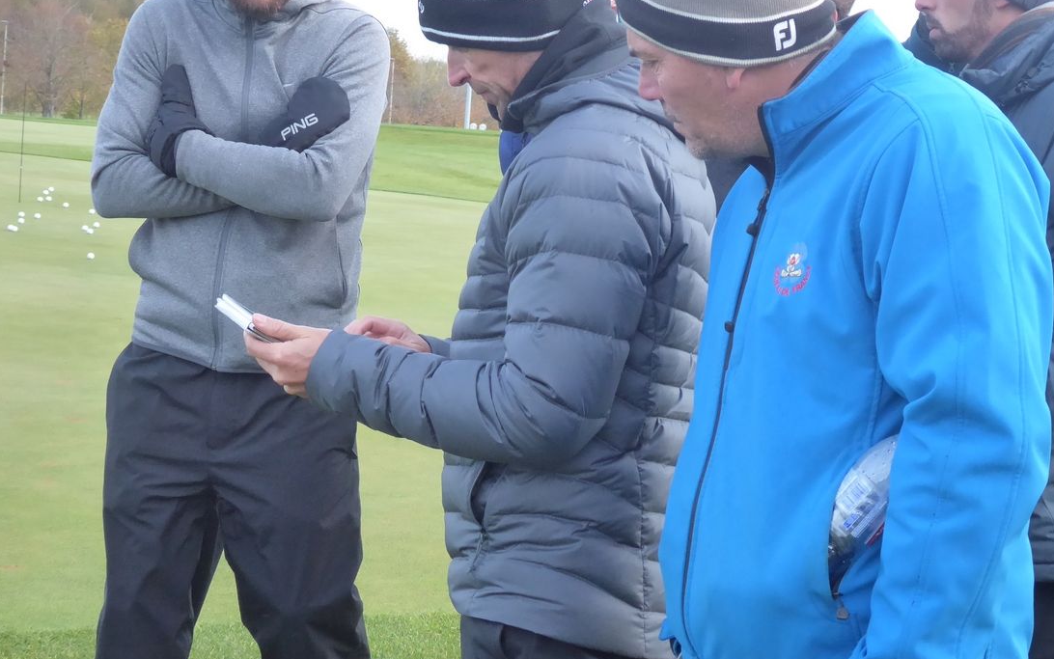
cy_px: 261
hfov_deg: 22.8
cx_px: 551
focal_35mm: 91
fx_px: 2615
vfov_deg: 14.4
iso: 500
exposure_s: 1/250
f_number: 4.5
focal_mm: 12.5
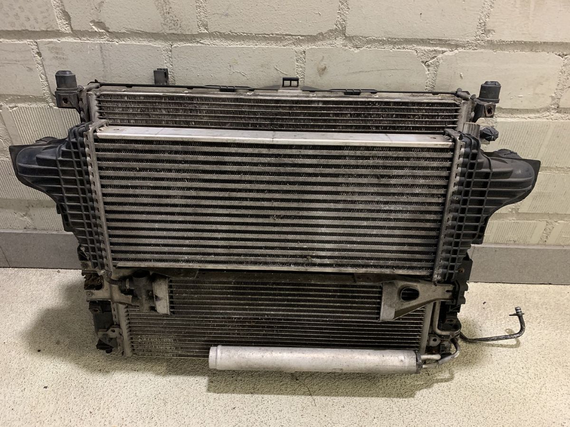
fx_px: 428
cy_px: 214
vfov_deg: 53.1
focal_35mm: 26
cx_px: 285
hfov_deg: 67.3
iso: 400
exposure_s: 1/25
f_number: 1.8
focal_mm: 4.25
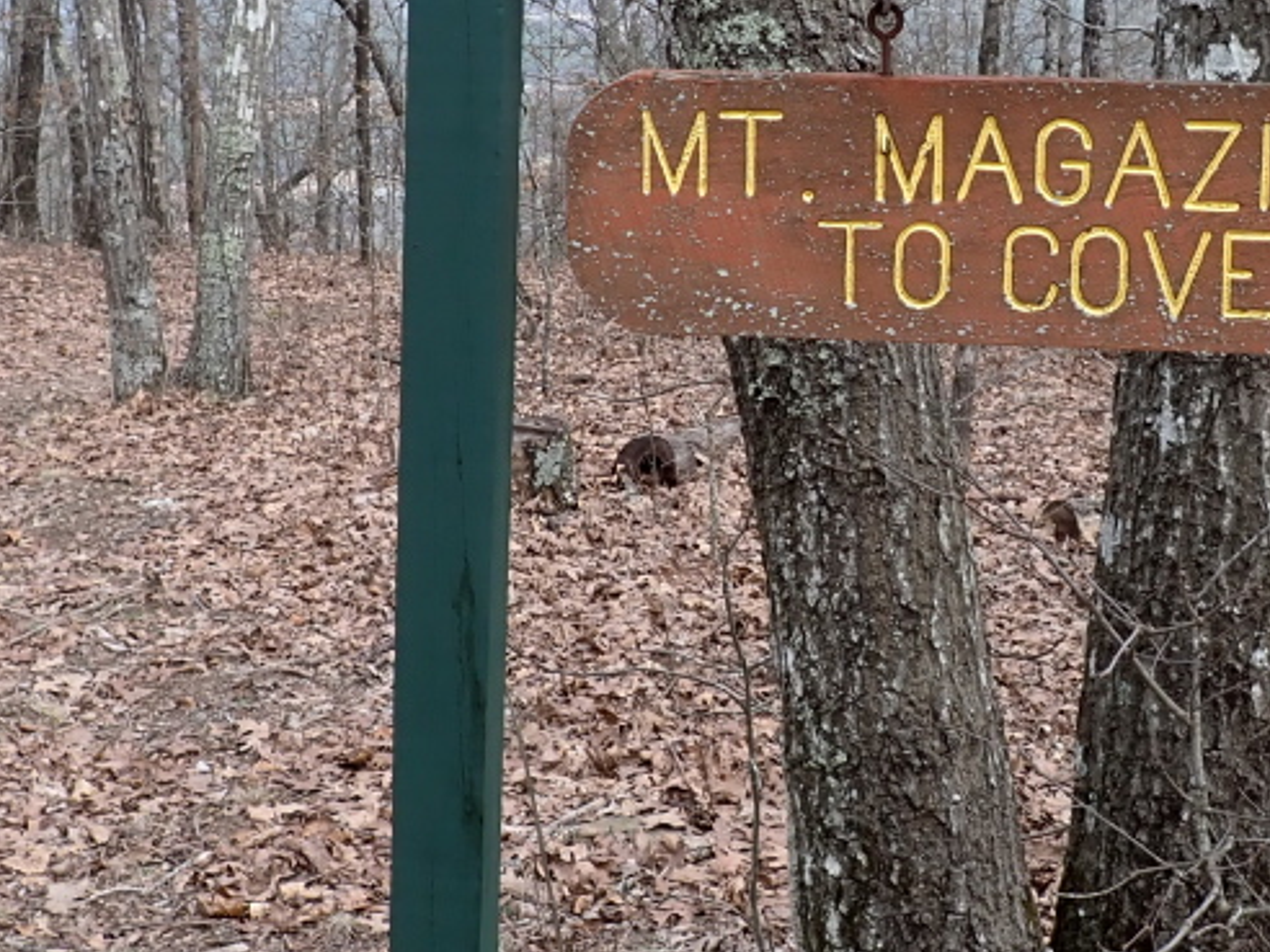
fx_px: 2385
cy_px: 175
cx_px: 681
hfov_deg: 29.8
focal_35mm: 65
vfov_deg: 22.3
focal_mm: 4.5
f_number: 2.8
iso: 100
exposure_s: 1/320
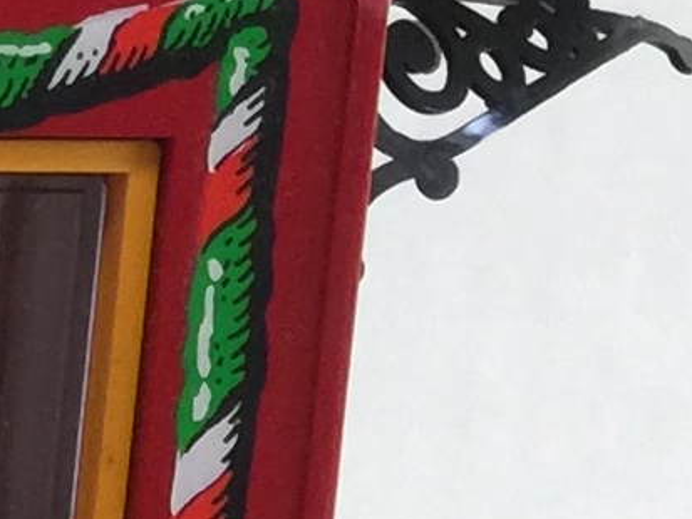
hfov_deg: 7.4
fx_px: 4579
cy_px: 1011
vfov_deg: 6.3
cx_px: -1531
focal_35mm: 229
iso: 50
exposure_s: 1/30
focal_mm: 4.15
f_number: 2.2
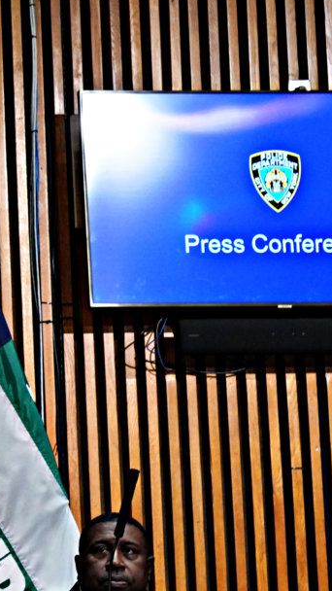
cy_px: 488
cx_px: -430
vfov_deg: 18.7
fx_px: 1768
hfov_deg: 9.6
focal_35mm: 113
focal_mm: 41
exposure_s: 1/100
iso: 2500
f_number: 4.5
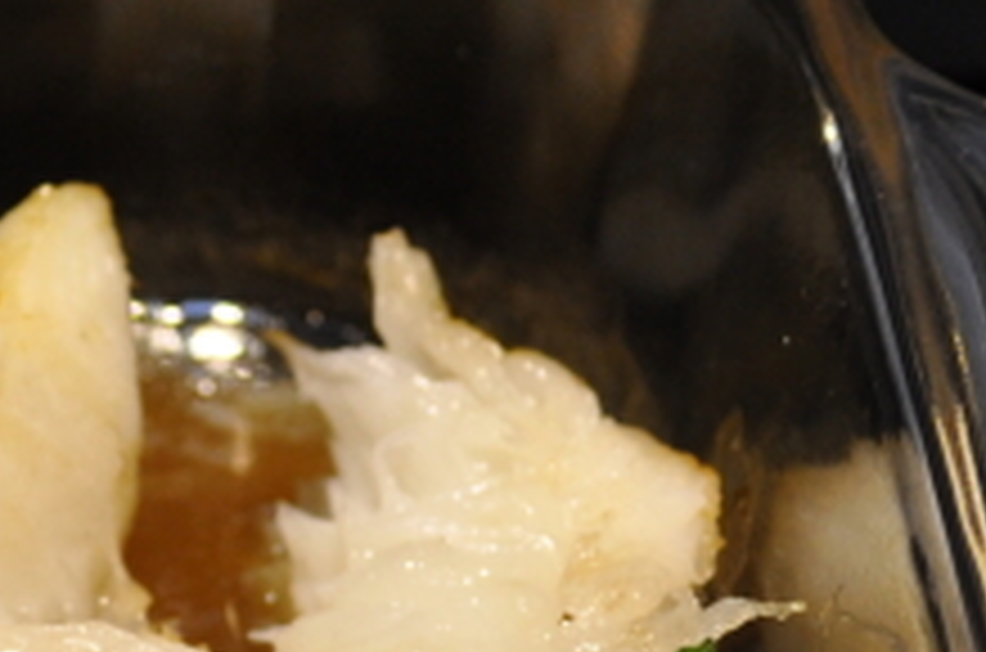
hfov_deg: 7.6
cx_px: -338
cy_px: 526
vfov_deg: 5.1
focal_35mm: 267
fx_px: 7297
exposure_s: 1/60
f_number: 5
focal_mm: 38
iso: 450
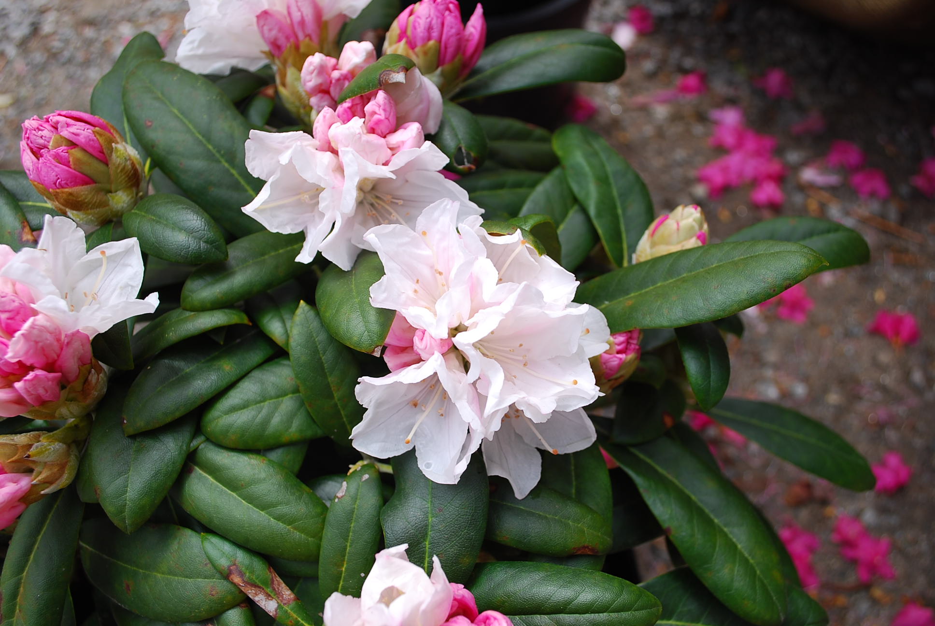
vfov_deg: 40.1
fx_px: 858
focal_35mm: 33
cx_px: 468
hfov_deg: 57.2
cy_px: 313
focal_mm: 22
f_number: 6.3
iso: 100
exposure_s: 1/160
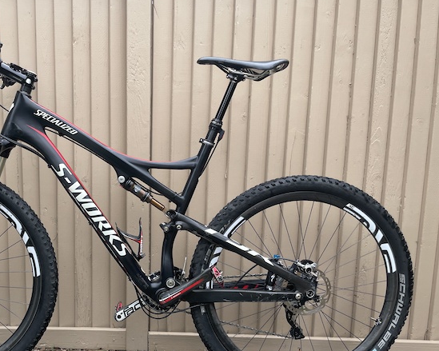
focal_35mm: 37
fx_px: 481
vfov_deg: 39.7
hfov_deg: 47.6
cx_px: 122
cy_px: 231
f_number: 1.6
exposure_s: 1/315
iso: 32
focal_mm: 4.2
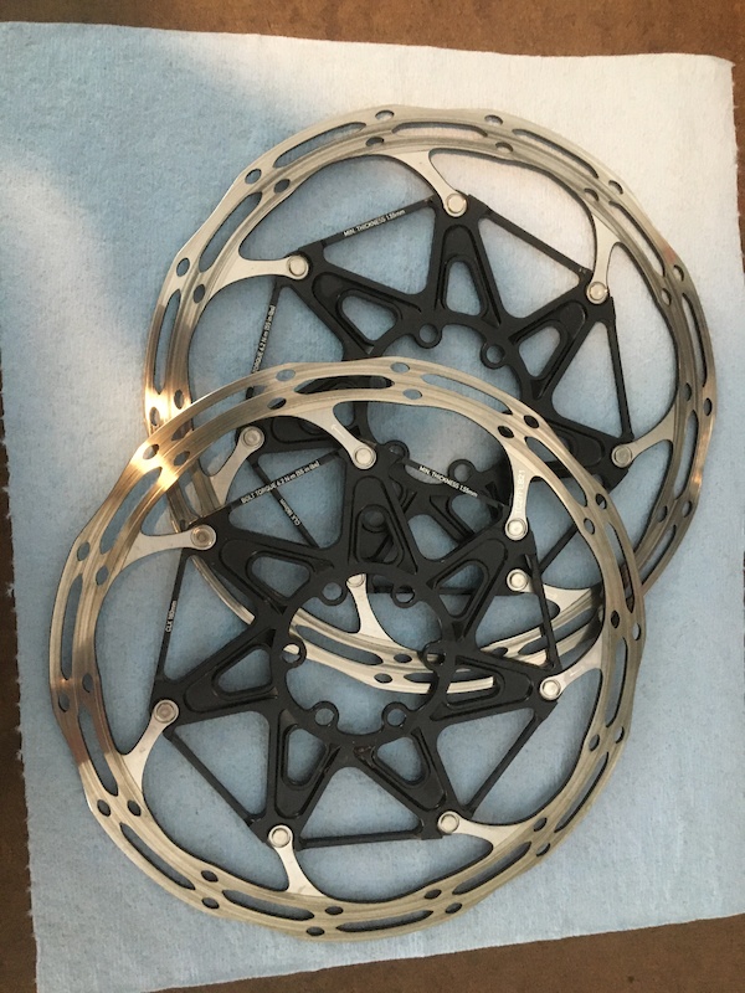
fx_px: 832
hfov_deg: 48.2
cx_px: 372
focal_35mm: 29
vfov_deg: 61.7
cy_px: 496
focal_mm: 4.15
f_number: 2.2
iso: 200
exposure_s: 1/30
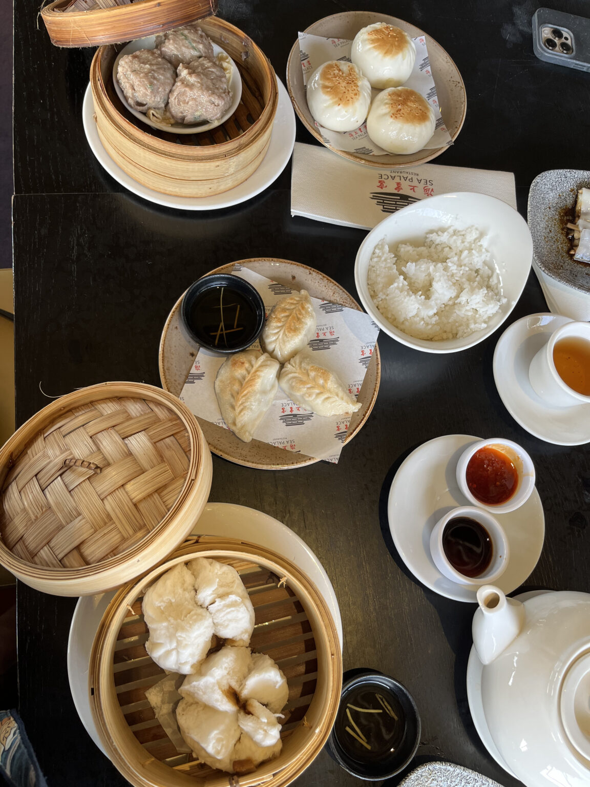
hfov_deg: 53.1
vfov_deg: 67.3
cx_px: 295
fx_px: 591
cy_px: 394
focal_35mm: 26
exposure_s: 1/121
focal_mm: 5.1
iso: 80
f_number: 1.6
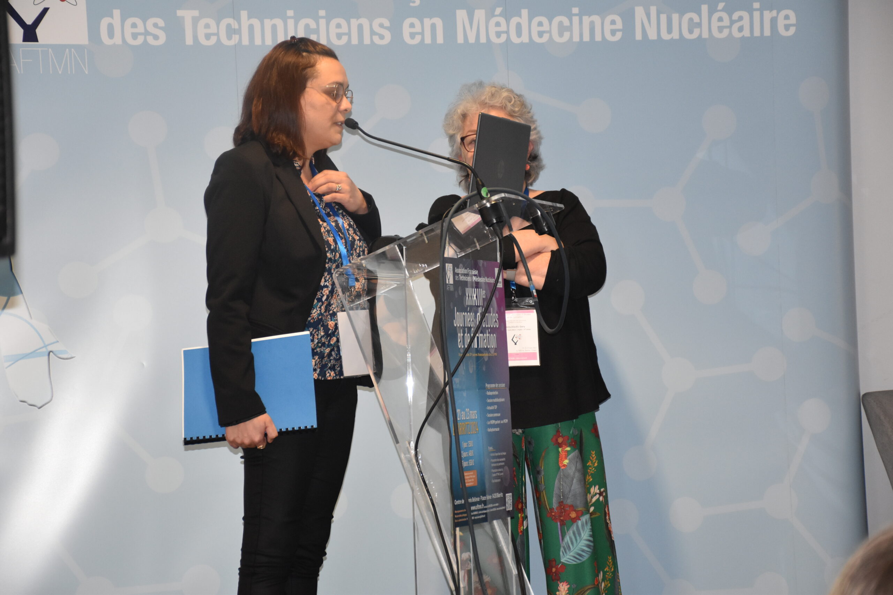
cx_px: 446
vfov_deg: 13.0
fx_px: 2605
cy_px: 298
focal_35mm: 105
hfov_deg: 19.5
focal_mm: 70
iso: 1800
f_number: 5
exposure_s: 1/60
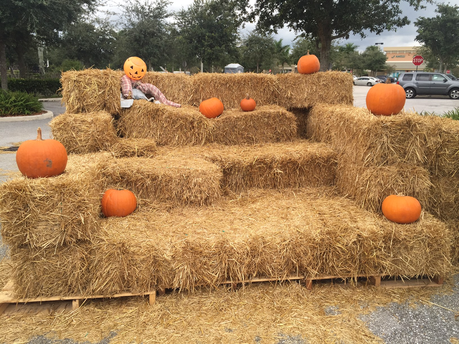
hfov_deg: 61.7
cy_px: 172
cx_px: 230
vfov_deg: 48.2
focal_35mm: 29
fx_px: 385
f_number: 2.2
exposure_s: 1/482
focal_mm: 4.15
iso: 32
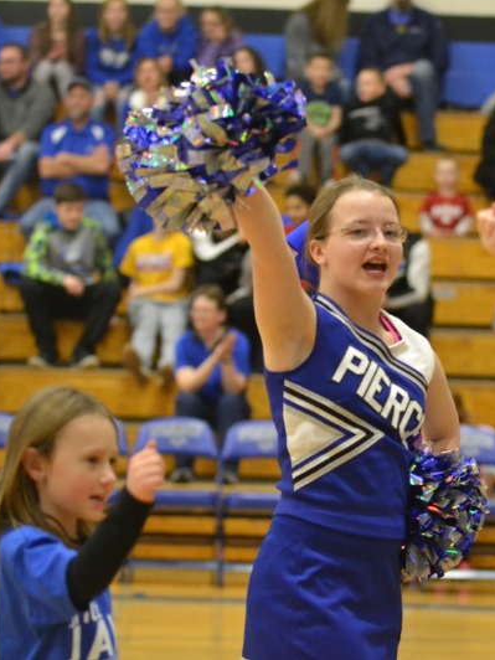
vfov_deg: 11.1
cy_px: 330
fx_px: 3394
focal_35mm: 178
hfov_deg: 8.3
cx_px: 381
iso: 3200
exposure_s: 1/160
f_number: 2.8
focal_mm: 82
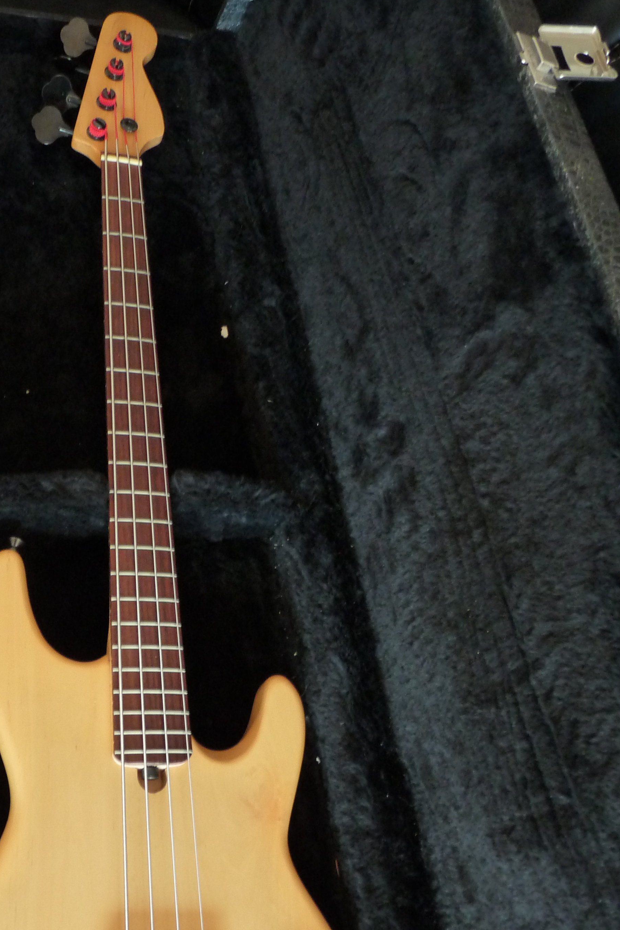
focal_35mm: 38
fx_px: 982
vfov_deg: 50.2
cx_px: 206
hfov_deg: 34.7
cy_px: 582
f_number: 2.8
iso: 400
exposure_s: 1/8
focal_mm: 4.8
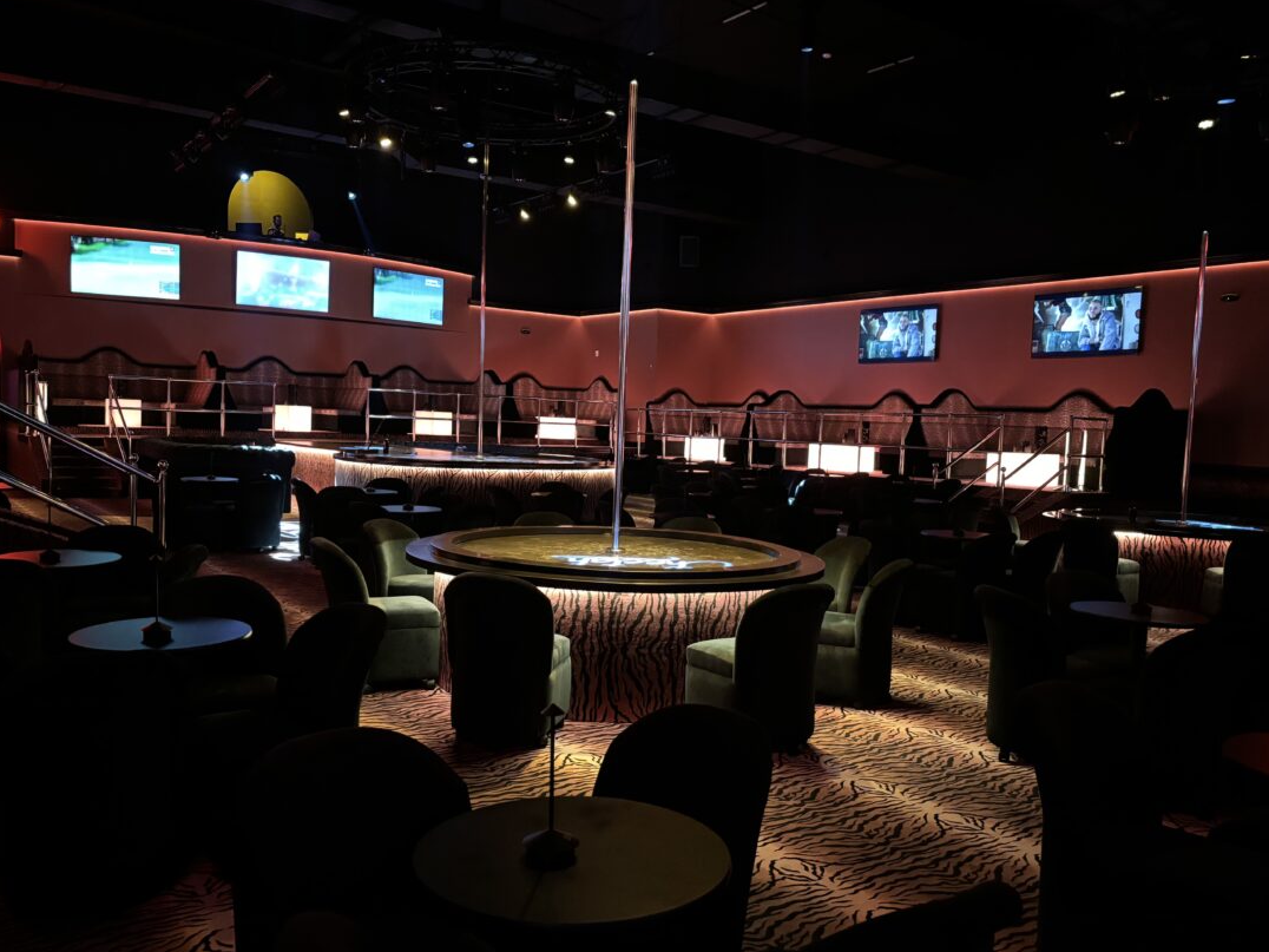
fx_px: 1063
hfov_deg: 61.6
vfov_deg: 48.2
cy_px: 482
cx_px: 609
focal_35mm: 29
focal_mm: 5.96
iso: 1000
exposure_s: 1/17
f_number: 1.6
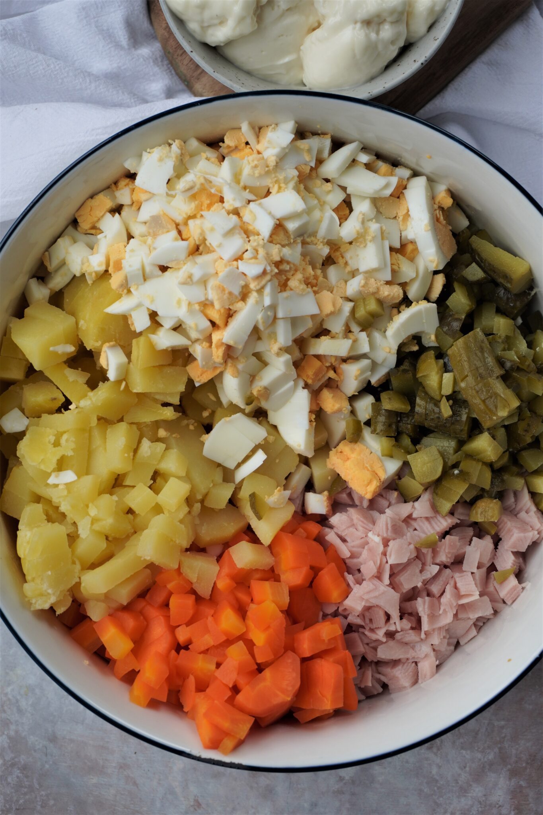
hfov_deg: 18.2
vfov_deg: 27.0
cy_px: 408
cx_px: 272
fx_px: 1697
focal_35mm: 75
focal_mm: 50
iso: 200
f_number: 5.6
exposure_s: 1/160
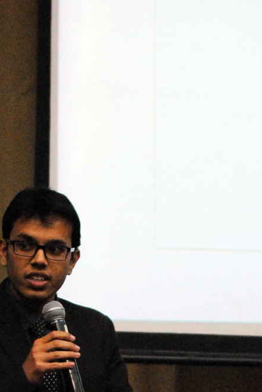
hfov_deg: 4.7
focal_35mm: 296
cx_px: 96
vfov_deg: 6.9
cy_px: 466
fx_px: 3223
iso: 1600
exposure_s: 1/80
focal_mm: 82
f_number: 2.8
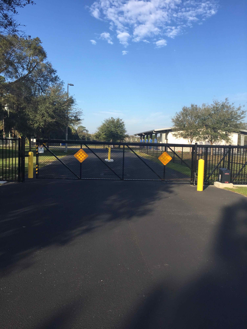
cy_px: 164
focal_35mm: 29
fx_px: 276
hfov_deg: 48.2
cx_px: 124
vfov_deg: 61.7
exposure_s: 1/1130
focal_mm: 4.15
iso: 32
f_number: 2.2
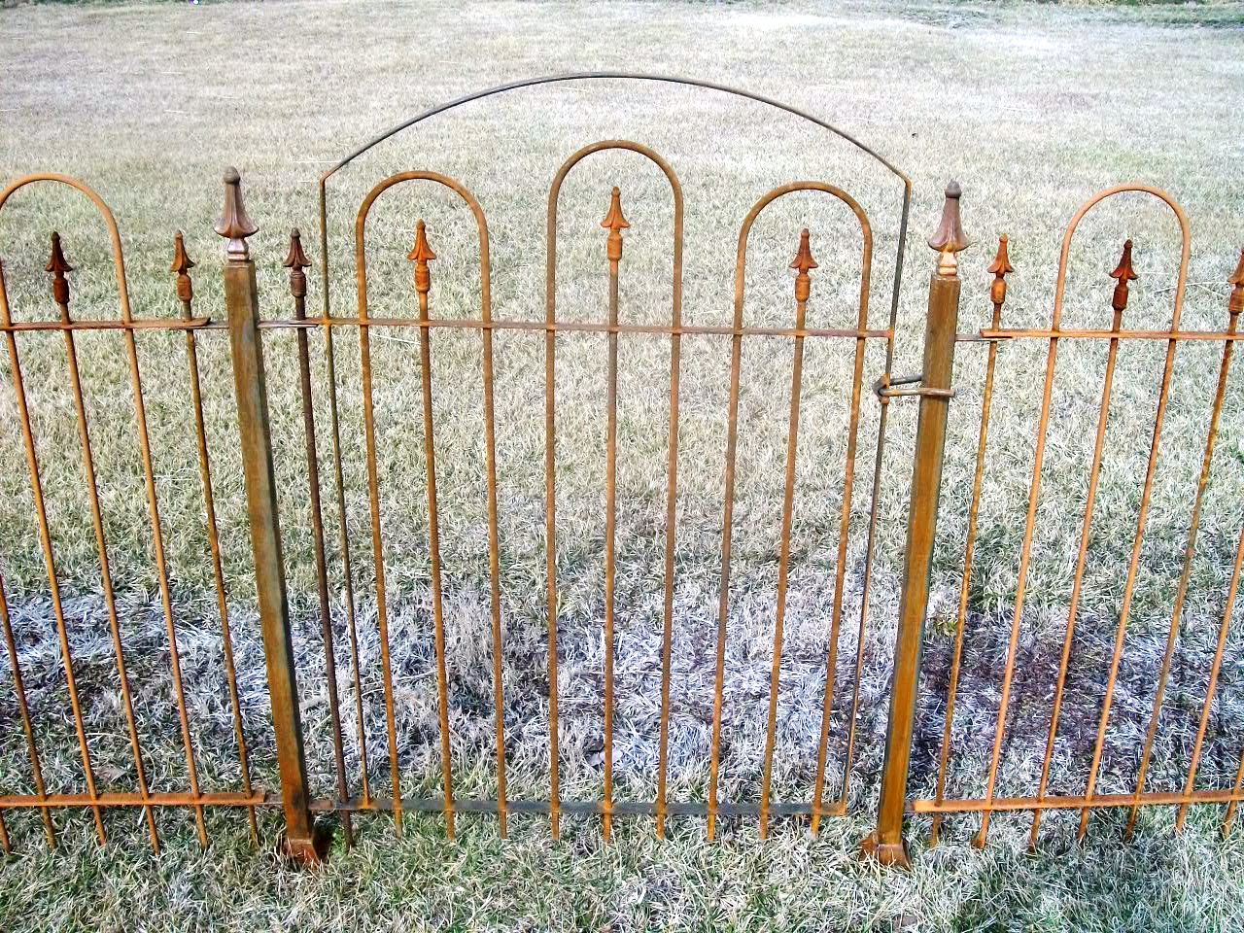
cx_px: 622
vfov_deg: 39.7
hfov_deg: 51.4
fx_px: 1294
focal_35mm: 36
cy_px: 466
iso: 80
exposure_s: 1/500
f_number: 4.8
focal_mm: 6
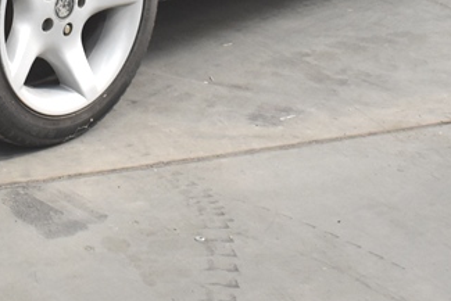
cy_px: -142
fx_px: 1599
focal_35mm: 128
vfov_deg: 10.4
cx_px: 60
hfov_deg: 15.9
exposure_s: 1/640
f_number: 4
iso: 1600
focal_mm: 27
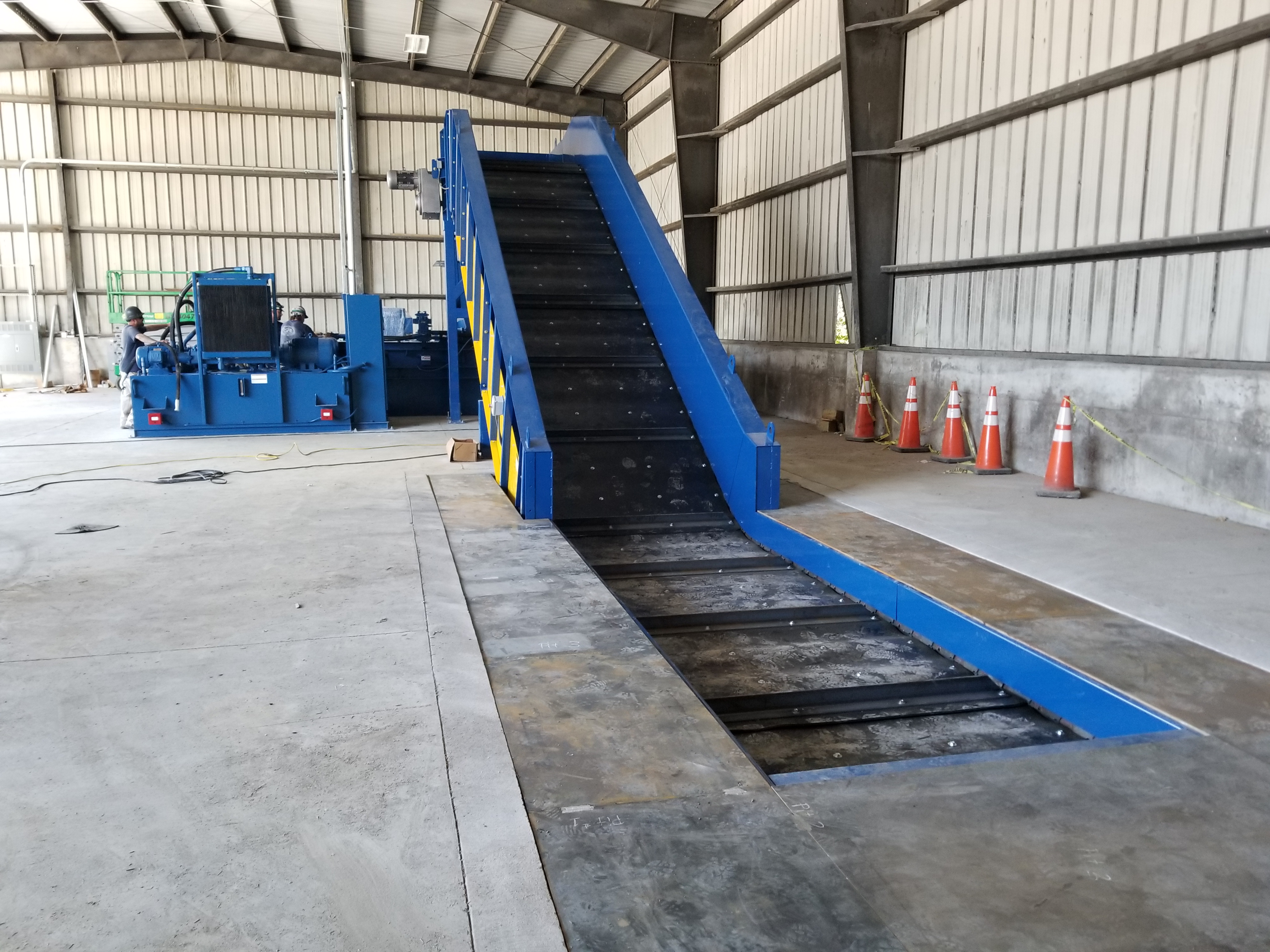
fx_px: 954
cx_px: 635
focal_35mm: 26
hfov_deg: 67.3
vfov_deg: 53.1
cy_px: 476
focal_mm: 4.3
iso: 160
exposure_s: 1/60
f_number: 1.7
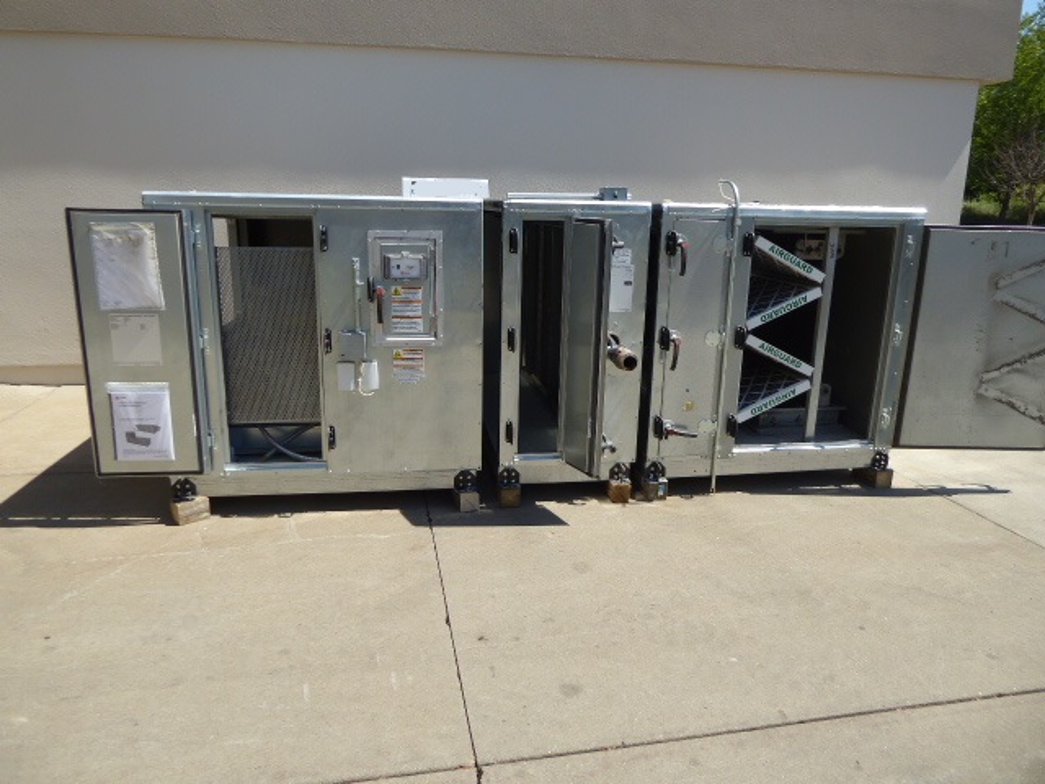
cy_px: 392
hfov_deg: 69.4
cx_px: 522
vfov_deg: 54.9
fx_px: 755
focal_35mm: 25
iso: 80
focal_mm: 4.3
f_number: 3.3
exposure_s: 1/800
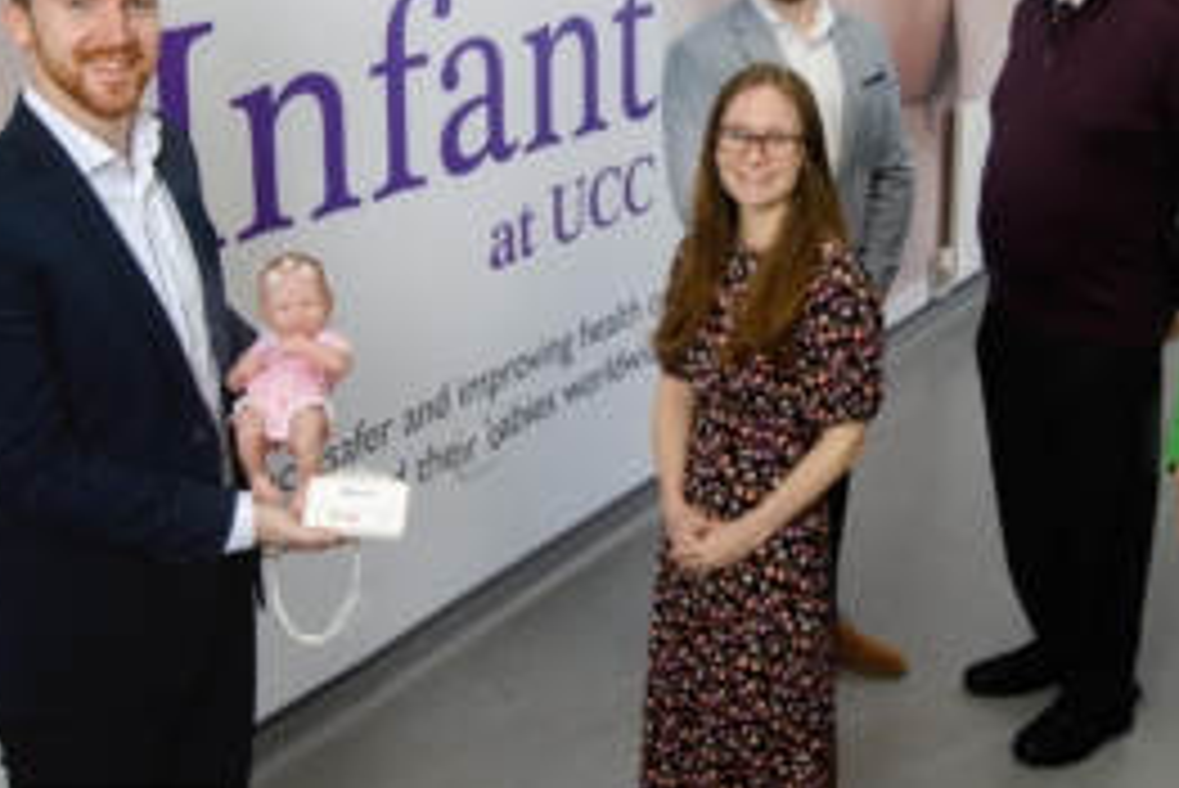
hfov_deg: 38.1
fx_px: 1704
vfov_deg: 25.7
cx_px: 648
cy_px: 191
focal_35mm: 52
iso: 640
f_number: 8
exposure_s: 1/60
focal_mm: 34
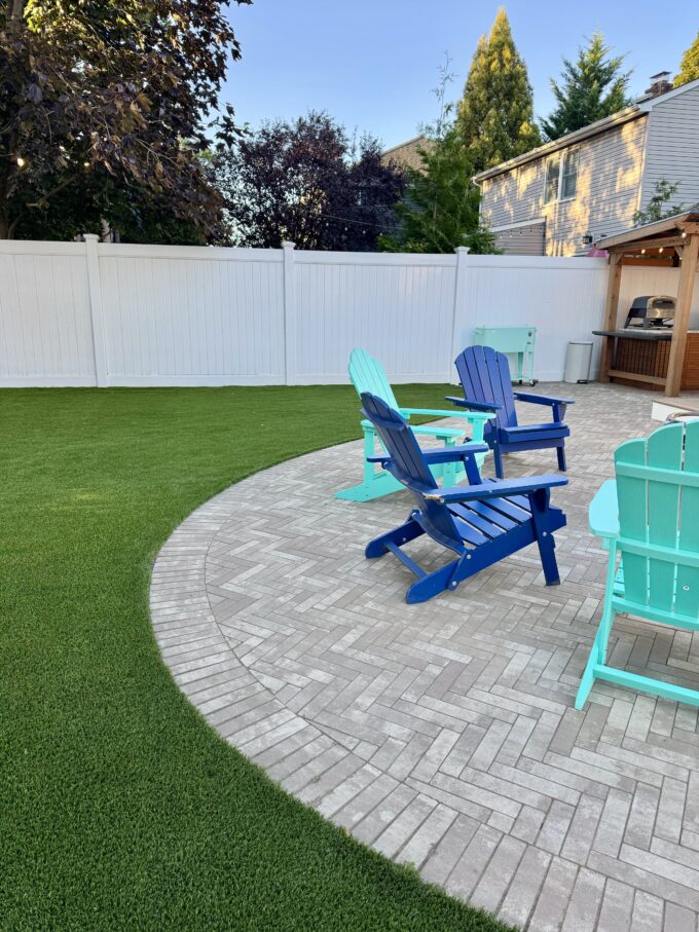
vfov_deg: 71.6
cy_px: 466
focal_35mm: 24
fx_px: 646
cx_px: 350
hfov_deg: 56.8
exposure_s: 1/354
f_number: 1.78
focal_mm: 6.76
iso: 80
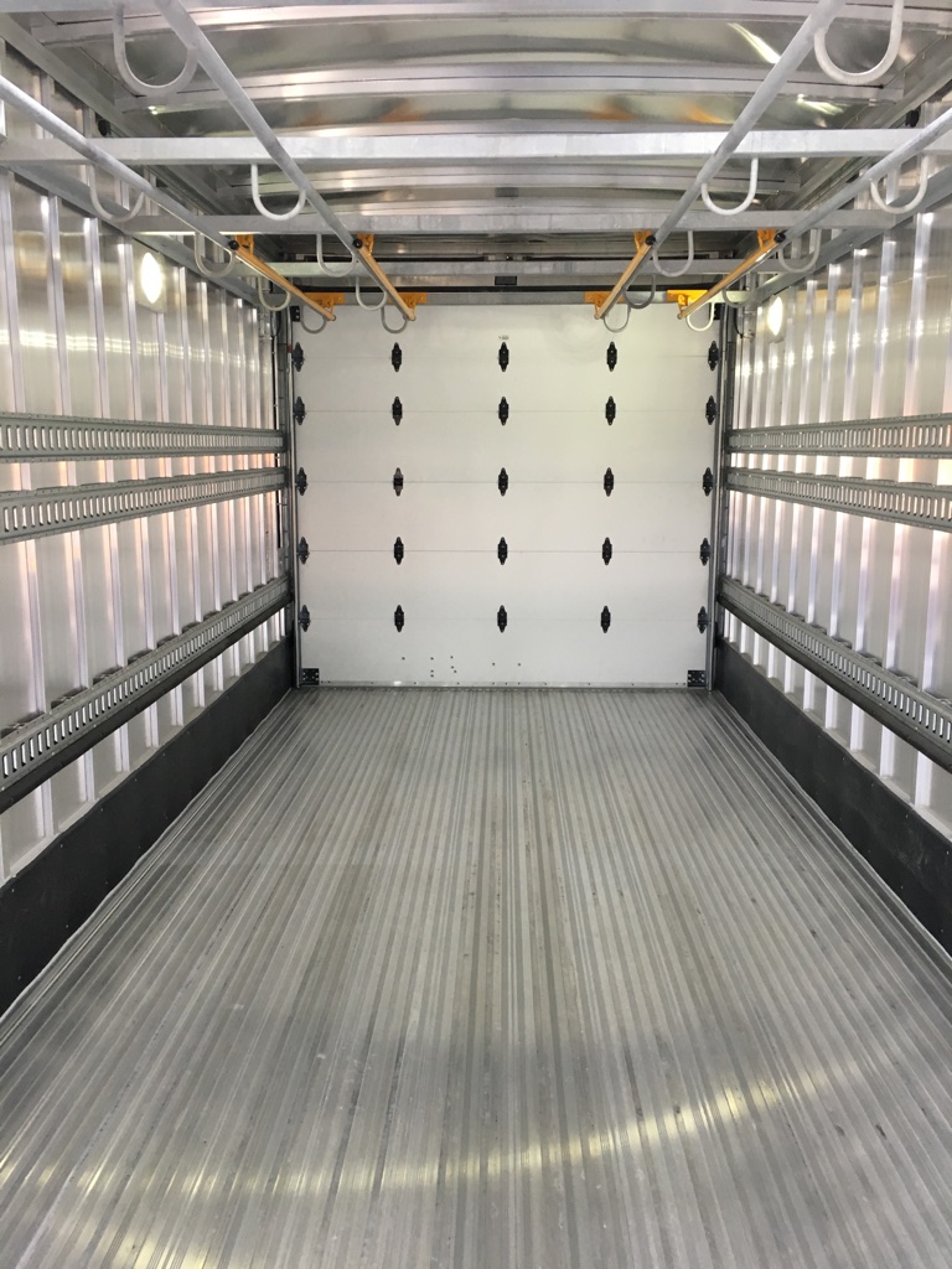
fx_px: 1063
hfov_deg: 48.2
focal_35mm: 29
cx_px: 476
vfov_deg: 61.7
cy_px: 634
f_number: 2.2
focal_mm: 4.15
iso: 80
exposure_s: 1/30
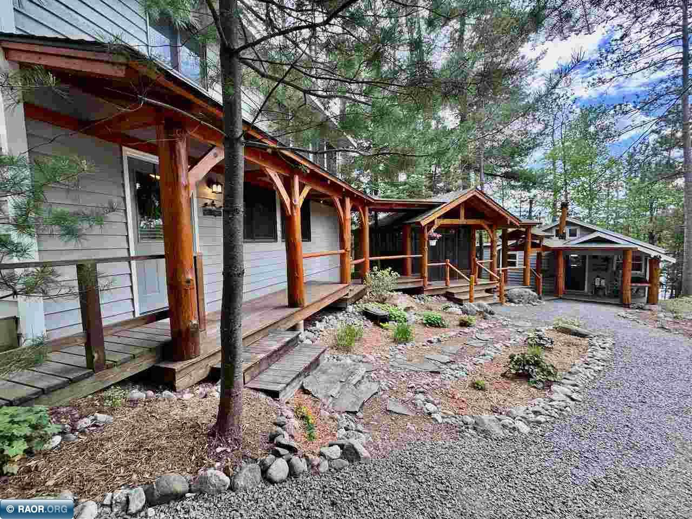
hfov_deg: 102.1
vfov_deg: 85.7
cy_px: 260
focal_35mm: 14
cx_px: 346
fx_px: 280
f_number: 2.2
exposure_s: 1/196
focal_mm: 2.22
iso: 40
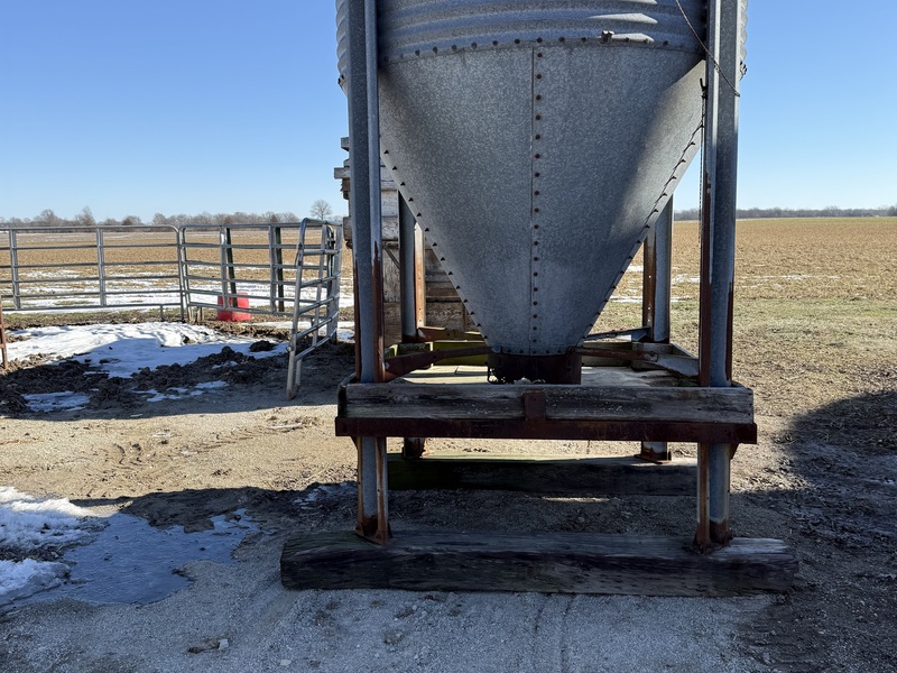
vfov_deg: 56.8
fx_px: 622
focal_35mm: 24
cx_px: 448
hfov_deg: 71.6
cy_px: 336
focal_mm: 6.76
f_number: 1.78
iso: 80
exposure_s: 1/2169
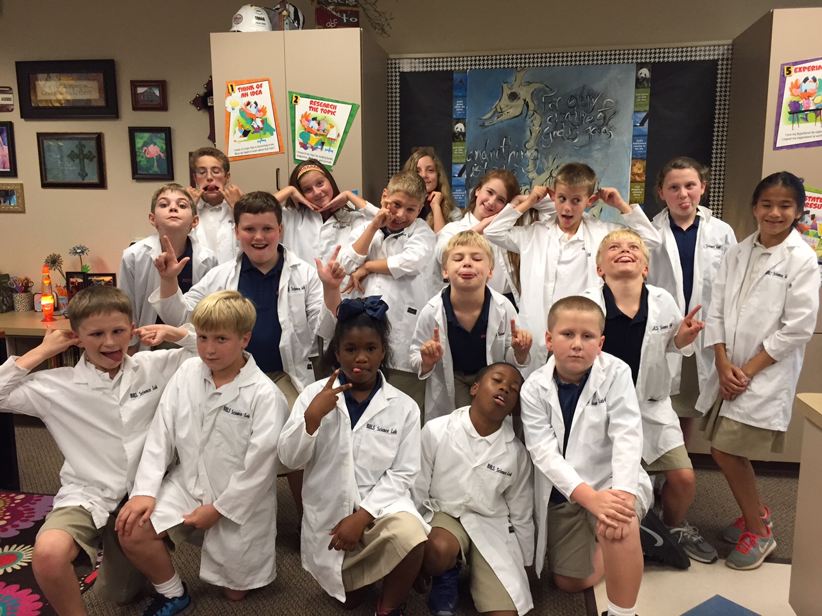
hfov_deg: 61.7
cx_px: 411
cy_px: 308
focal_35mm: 29
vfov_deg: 48.2
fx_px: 689
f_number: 2.2
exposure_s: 1/30
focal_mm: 4.15
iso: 50
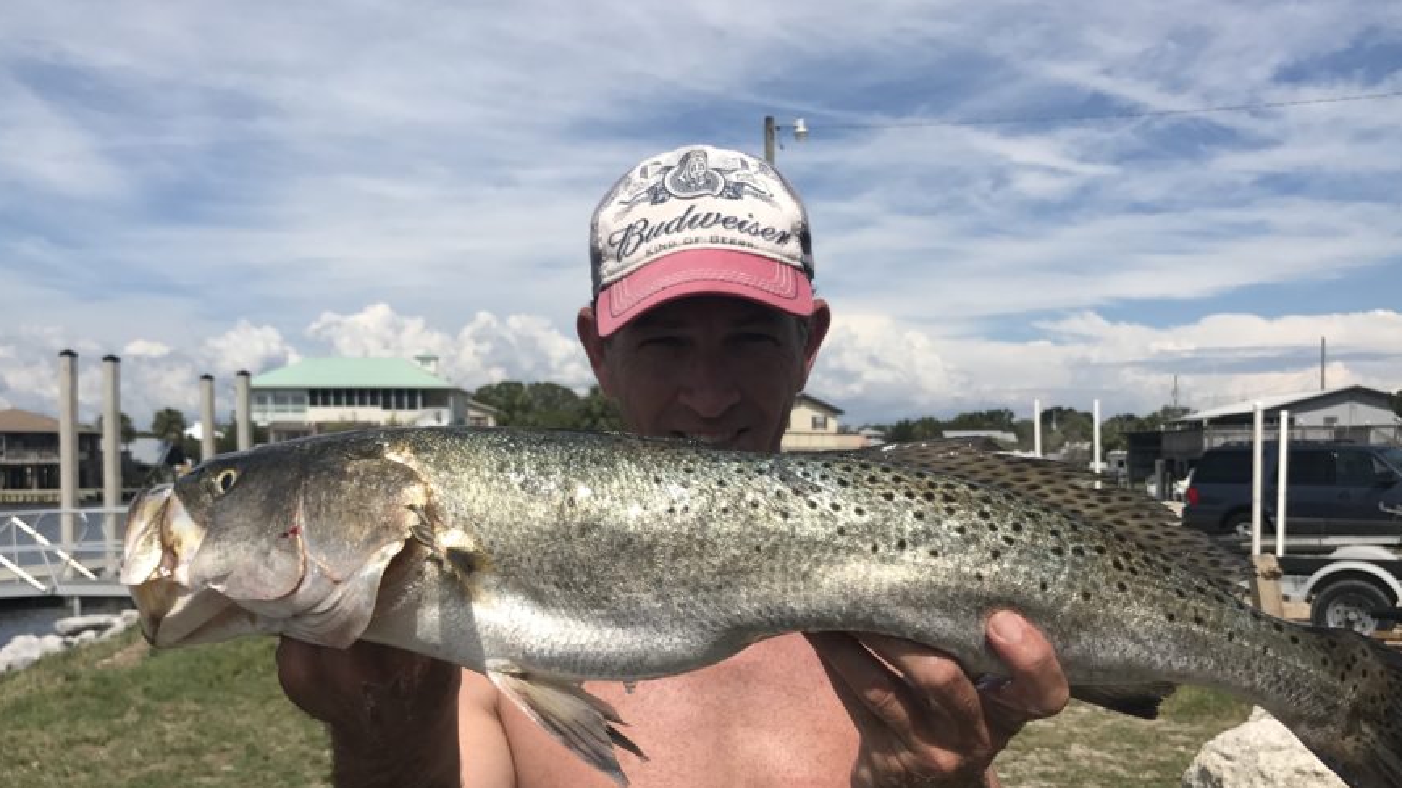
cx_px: 690
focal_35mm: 36
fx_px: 1338
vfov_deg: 32.4
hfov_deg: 55.3
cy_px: 565
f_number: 1.8
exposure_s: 1/4000
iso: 20
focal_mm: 3.99
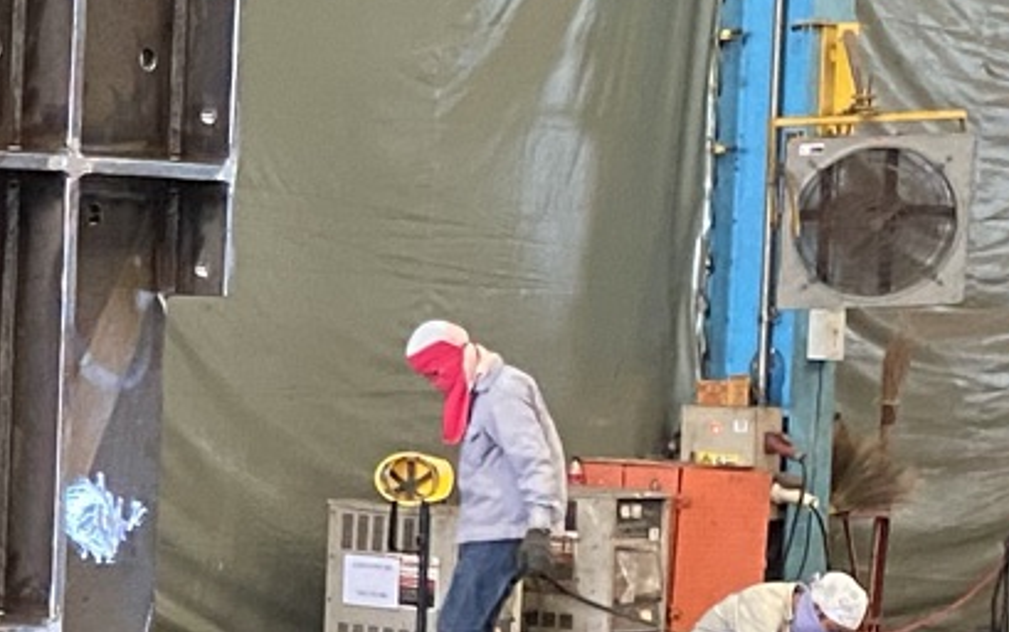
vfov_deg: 9.5
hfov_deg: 12.6
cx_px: -1204
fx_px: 3796
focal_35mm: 138
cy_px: 476
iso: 250
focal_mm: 4.25
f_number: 1.8
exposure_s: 1/60
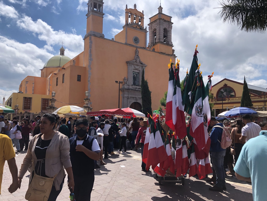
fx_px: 216
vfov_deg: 49.7
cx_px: 134
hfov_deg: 63.4
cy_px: 100
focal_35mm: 28
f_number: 1.8
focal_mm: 4
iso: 20
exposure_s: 1/2114
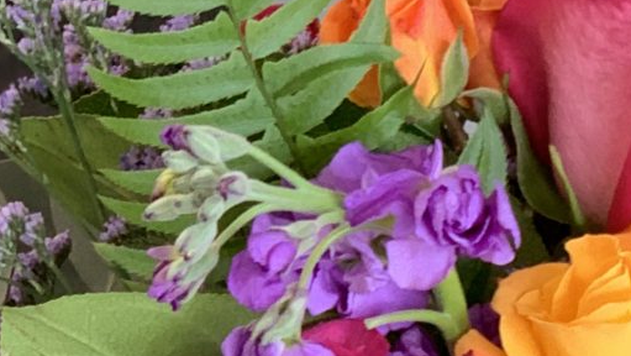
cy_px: 520
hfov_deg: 9.4
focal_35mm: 227
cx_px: 687
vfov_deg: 5.3
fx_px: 3800
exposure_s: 1/60
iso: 160
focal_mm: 6
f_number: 2.4
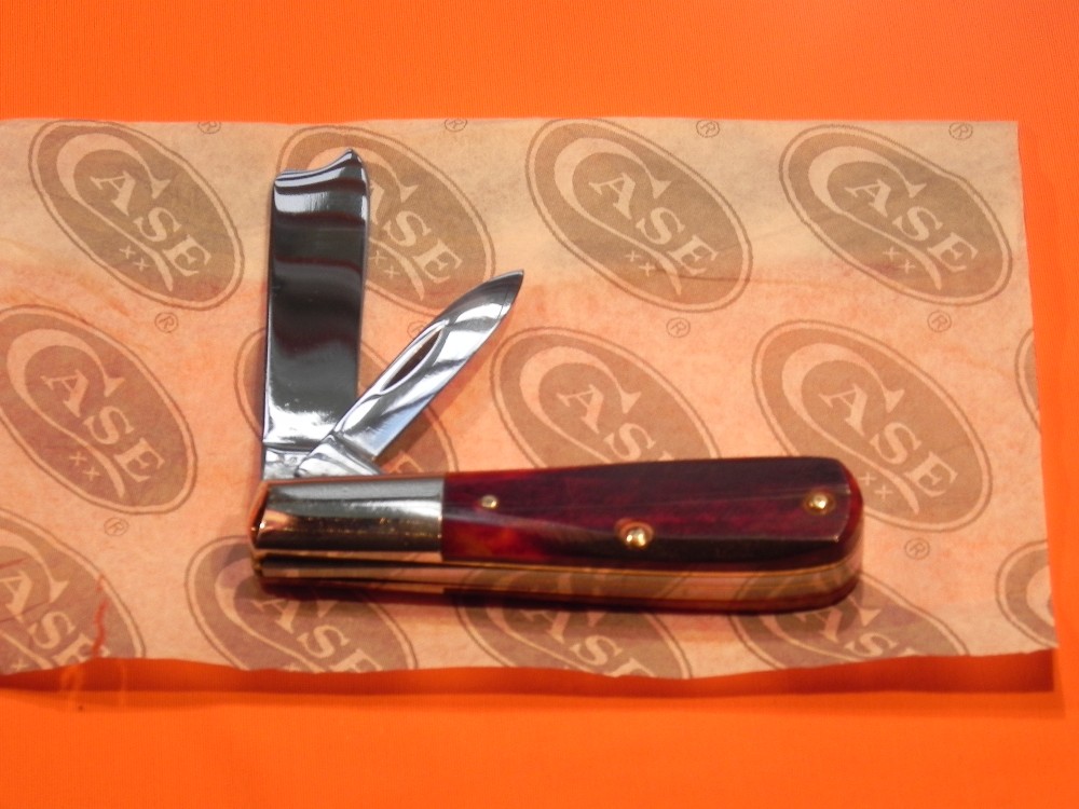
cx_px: 540
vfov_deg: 11.5
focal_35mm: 129
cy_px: 404
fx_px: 4021
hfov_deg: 15.3
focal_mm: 23
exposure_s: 1/256
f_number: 5.6
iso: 160
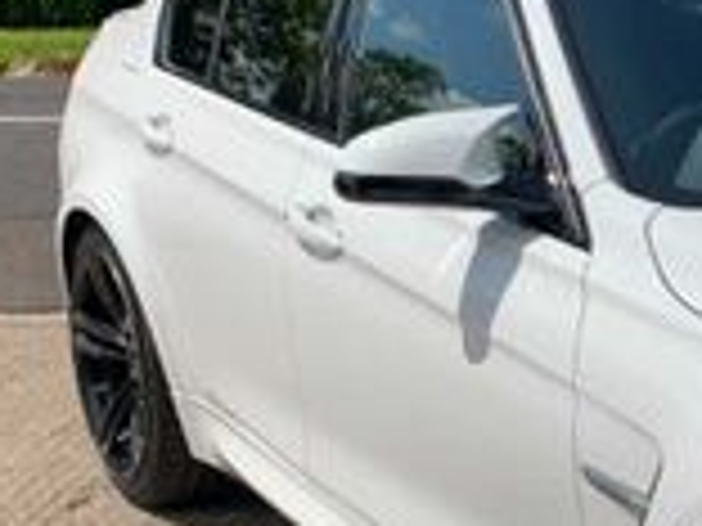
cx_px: 1004
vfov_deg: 14.7
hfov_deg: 17.9
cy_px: 405
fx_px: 2028
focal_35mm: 100
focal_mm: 4.25
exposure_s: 1/4274
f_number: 1.8
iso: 25
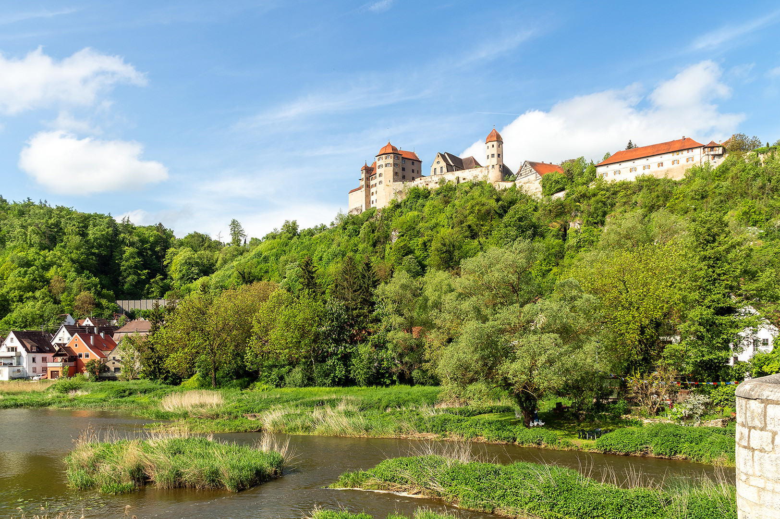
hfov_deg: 62.0
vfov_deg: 43.5
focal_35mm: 30
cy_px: 260
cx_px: 390
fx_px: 649
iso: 100
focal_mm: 20
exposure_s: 1/200
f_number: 8
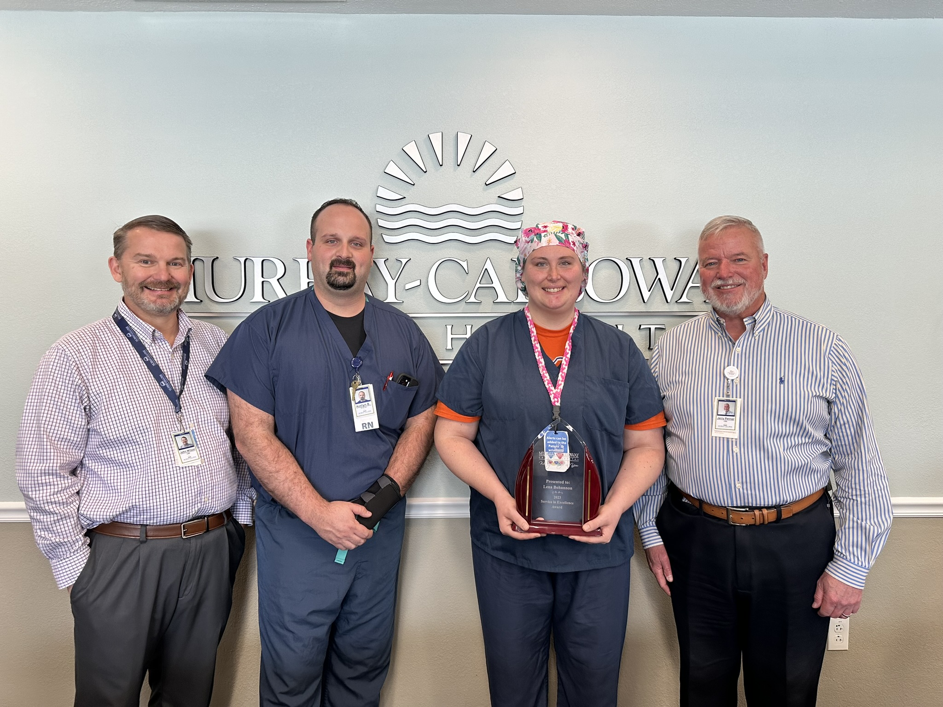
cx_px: 472
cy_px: 354
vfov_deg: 56.8
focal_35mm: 24
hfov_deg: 71.6
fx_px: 654
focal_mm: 6.86
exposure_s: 1/120
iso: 125
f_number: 1.78
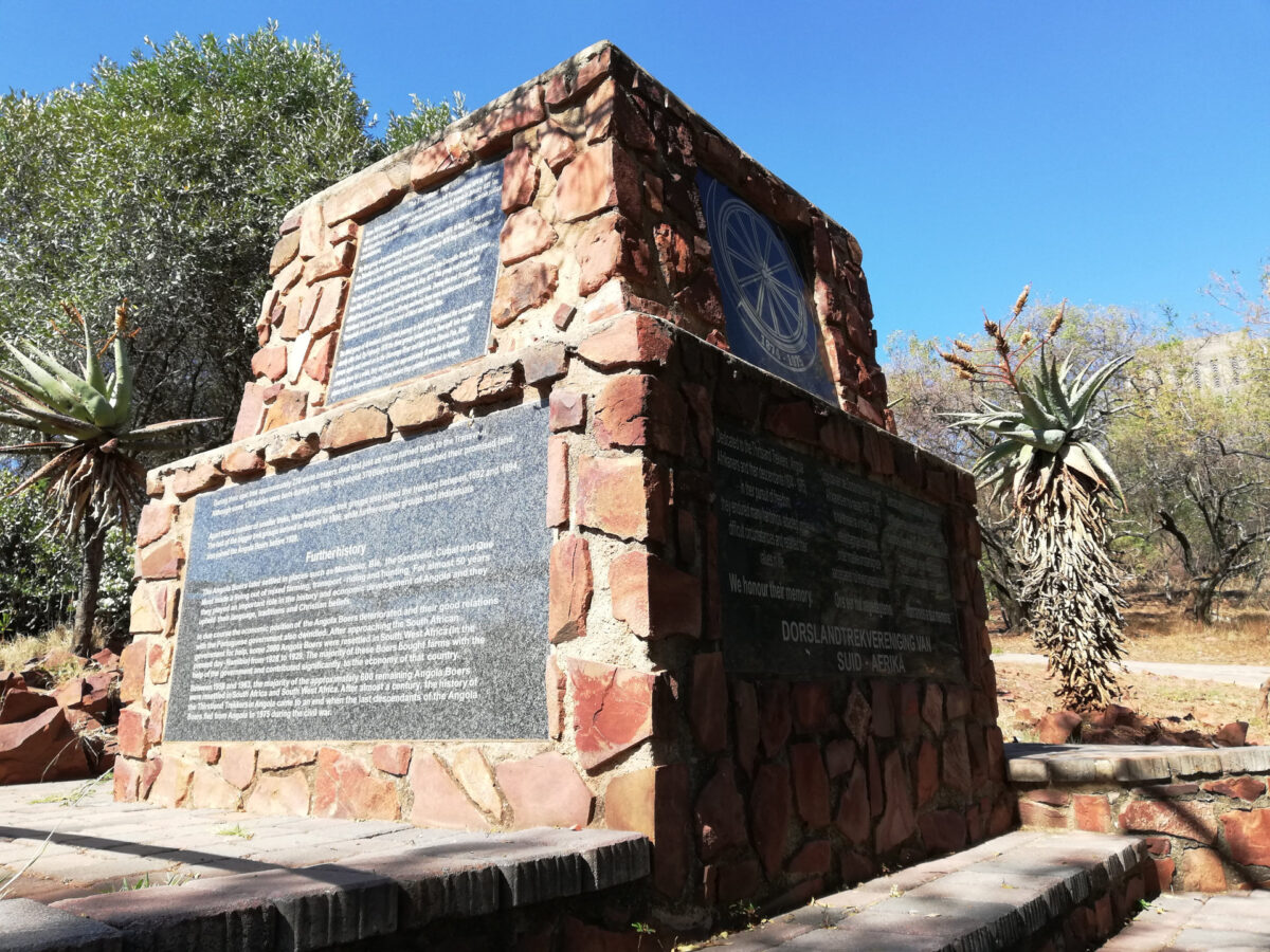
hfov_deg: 67.3
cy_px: 476
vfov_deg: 53.1
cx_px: 635
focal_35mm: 26
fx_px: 954
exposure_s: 1/434
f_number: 2.2
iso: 50
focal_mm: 3.81
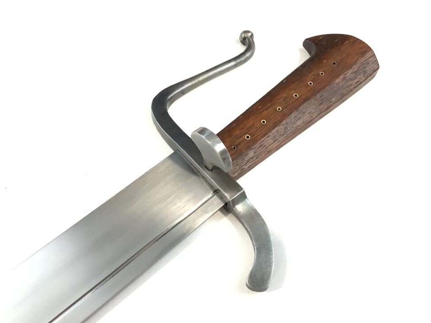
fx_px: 411
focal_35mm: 33
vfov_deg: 42.9
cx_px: 227
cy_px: 152
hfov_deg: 55.3
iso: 250
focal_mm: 3.3
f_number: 2.4
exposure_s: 1/60
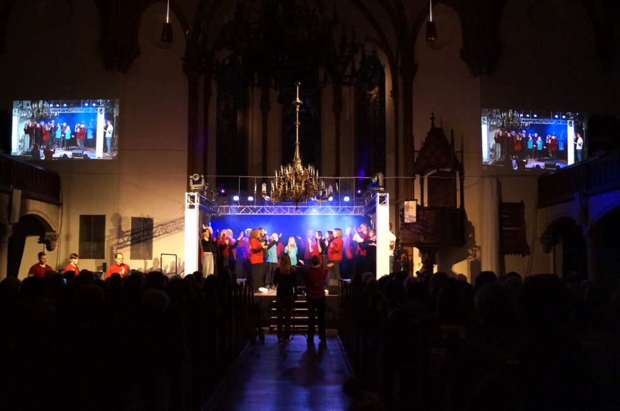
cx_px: 310
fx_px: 619
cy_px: 206
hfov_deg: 53.2
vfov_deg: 36.8
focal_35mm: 36
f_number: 4
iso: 2000
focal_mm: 24
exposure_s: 1/60
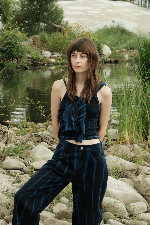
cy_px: 112
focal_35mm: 84
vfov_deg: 24.2
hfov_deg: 16.3
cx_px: 75
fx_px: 525
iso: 800
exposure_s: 1/85
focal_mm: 56
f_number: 16
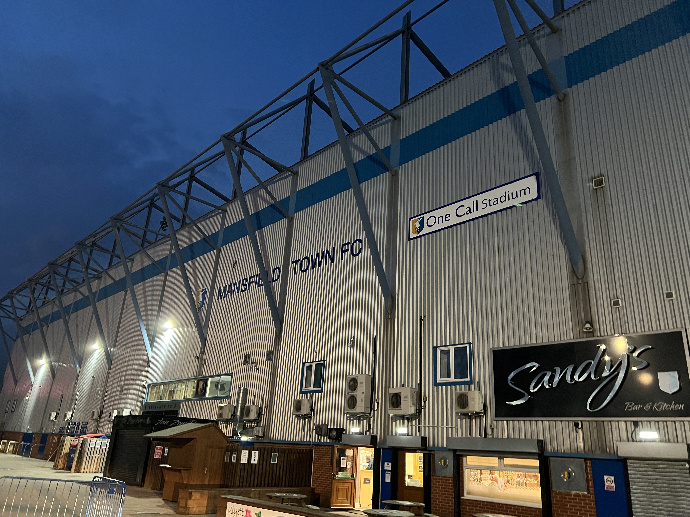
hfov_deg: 67.3
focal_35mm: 26
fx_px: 518
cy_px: 258
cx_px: 345
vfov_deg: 53.1
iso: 500
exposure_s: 1/25
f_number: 1.5
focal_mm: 5.7
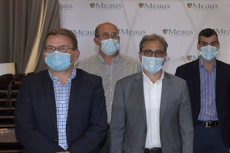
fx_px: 601
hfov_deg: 20.0
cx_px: 296
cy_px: 85
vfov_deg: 14.5
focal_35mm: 94
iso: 640
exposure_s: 1/60
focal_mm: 31
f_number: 5.6
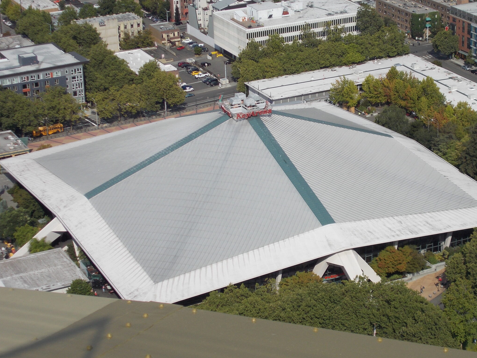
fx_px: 1309
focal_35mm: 95
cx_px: 280
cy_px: 162
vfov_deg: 15.6
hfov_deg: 20.6
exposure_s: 1/640
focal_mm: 13.5
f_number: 5.8
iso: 80
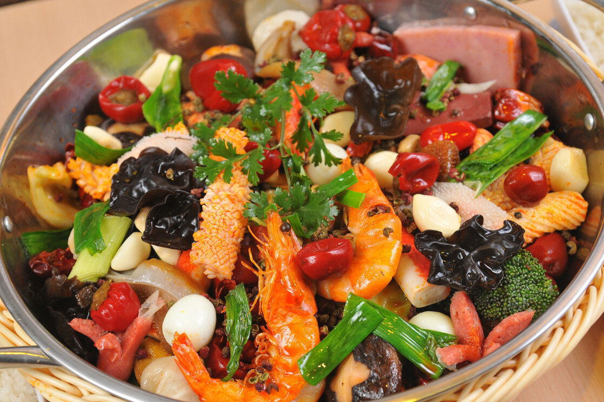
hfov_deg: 27.9
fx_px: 1216
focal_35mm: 73
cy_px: 206
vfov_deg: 18.8
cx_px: 311
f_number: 4.5
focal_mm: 45
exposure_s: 1/80
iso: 500
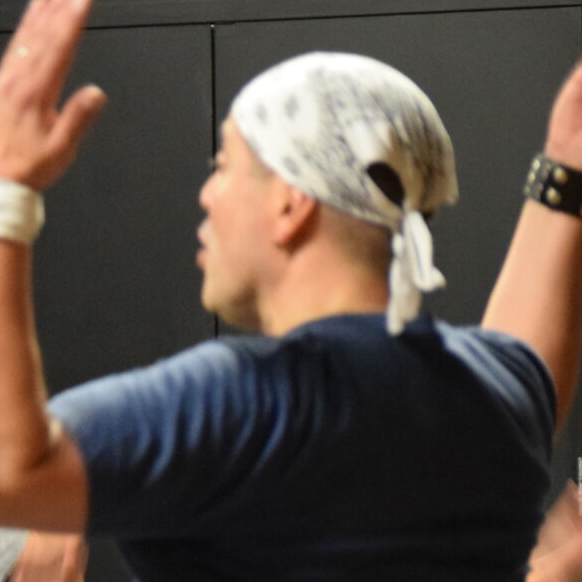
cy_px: 634
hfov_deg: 5.5
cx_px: -298
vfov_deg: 5.5
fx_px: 6000
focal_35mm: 315
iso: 3200
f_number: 4.2
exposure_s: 1/30
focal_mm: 75
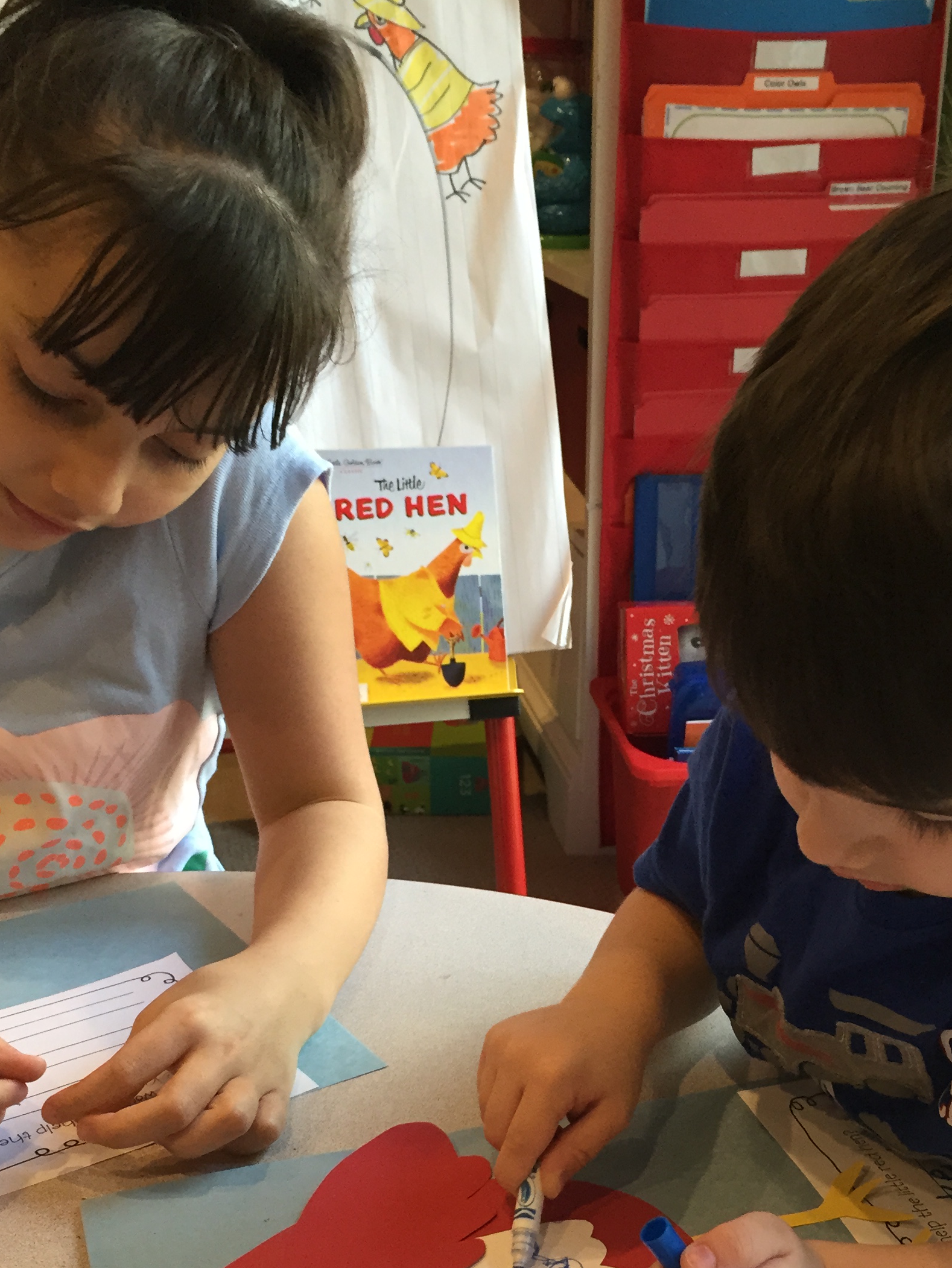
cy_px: 847
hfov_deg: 32.0
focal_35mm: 45
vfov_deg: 41.5
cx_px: 620
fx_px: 1650
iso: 125
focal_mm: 4.15
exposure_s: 1/30
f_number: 2.2
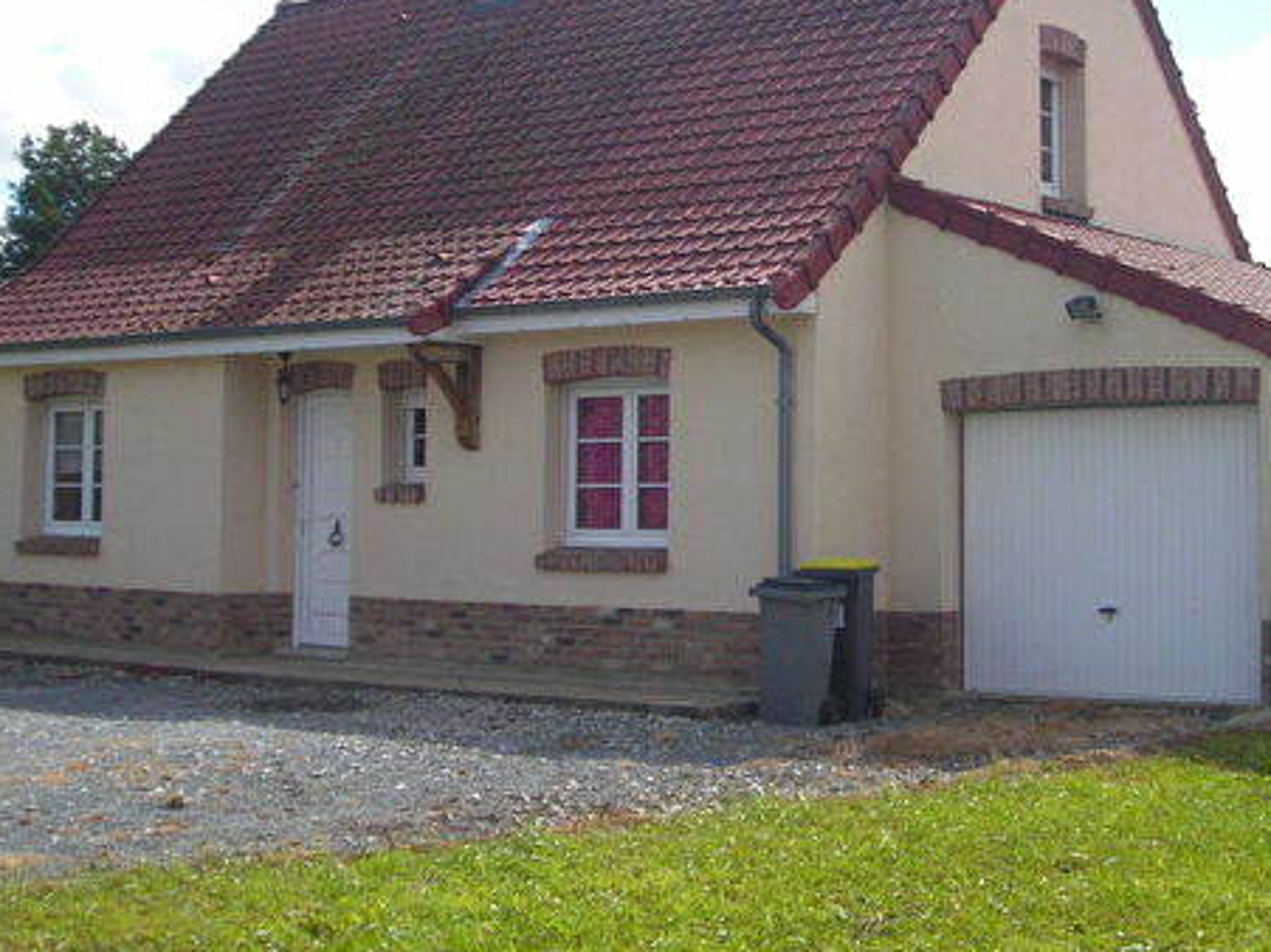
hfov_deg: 32.6
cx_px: 750
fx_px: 2166
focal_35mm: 59
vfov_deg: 24.7
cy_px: 300
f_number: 6.4
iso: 75
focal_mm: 6.3
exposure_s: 1/247
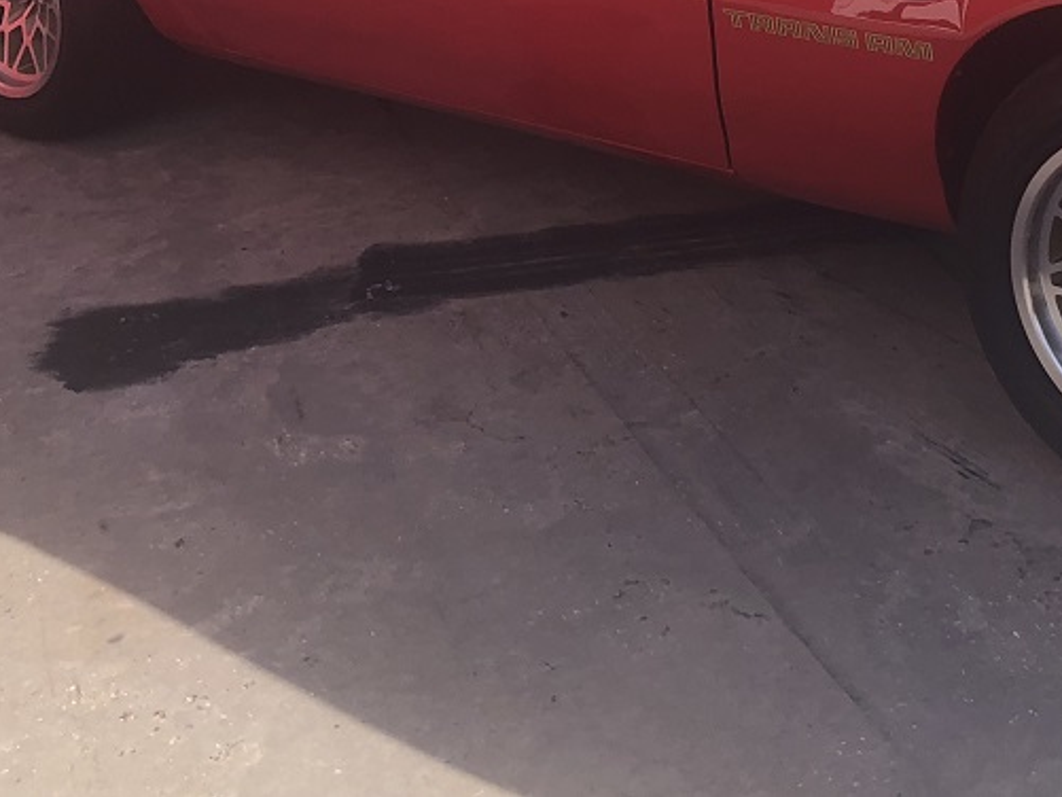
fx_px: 2056
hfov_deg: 27.9
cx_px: 958
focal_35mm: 67
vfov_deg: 20.5
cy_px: -155
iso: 20
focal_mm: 3.99
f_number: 1.8
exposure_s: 1/899
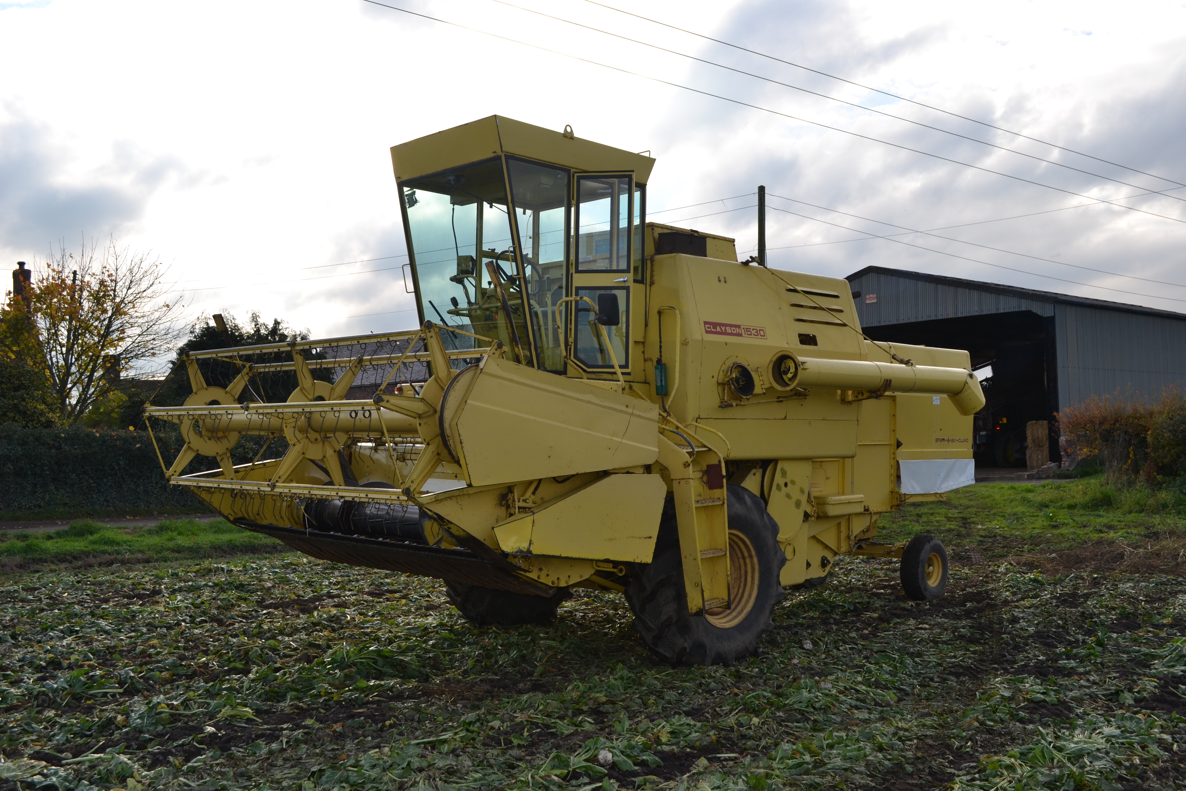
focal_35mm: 36
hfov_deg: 53.1
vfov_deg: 36.9
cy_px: 396
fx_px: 1186
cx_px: 593
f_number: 8
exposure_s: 1/200
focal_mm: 24
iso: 100
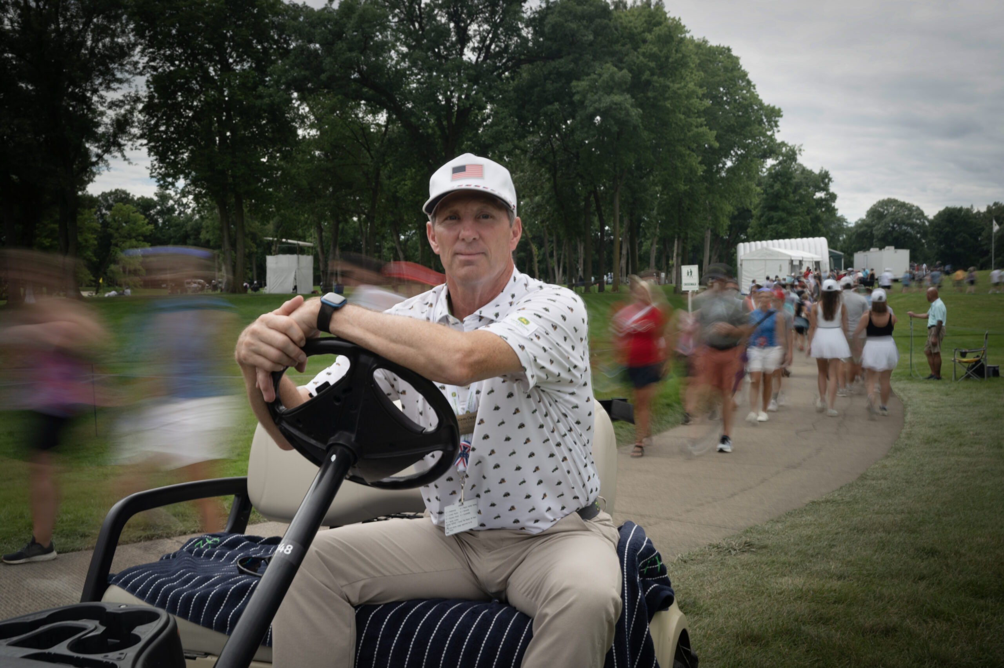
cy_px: 334
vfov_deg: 37.8
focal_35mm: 35
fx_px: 975
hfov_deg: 54.5
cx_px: 502
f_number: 13
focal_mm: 35
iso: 50
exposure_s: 1/3
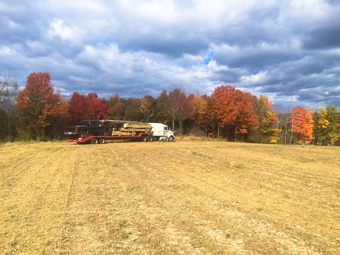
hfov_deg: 61.7
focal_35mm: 29
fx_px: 285
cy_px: 128
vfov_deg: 48.2
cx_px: 170
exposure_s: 1/2700
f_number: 2.2
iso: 32
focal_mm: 4.15
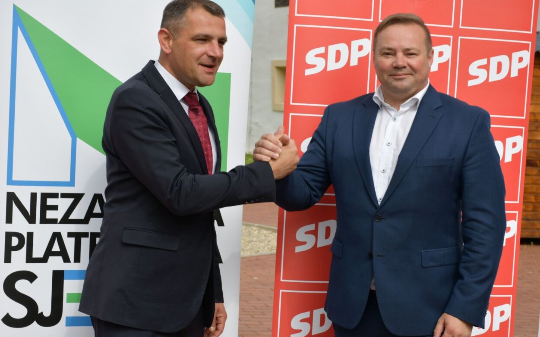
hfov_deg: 26.8
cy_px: 161
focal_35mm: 77
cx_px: 269
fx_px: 1133
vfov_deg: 16.9
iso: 125
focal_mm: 50
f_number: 8
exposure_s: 1/250
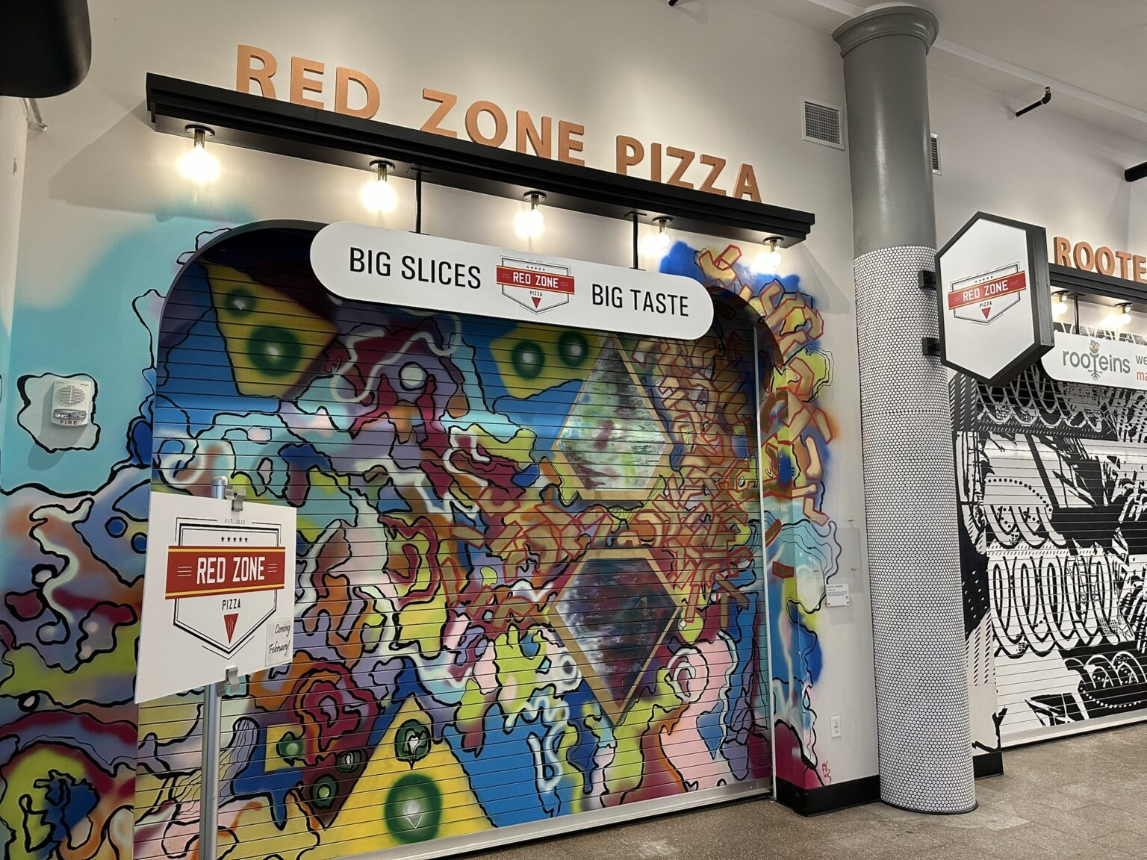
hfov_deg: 71.6
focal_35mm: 24
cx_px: 574
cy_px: 430
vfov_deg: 56.8
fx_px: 795
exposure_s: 1/120
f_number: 1.78
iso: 200
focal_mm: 6.86
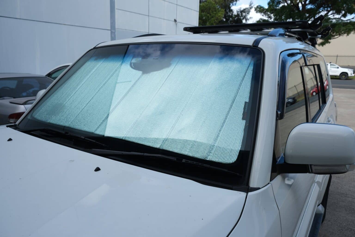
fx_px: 266
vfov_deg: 47.9
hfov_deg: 67.4
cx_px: 178
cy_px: 118
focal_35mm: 27
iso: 160
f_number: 5.6
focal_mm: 18
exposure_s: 1/300
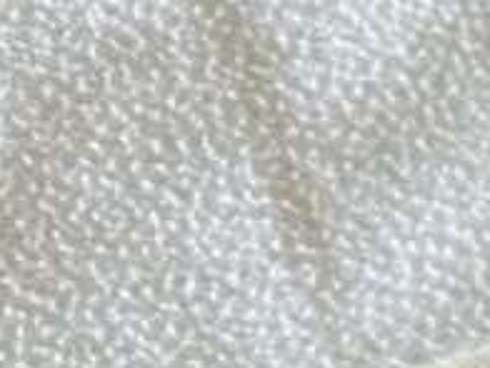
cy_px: 661
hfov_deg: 7.8
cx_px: 1815
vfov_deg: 7.7
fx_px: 2661
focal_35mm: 188
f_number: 1.78
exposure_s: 1/120
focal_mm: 6.86
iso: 200
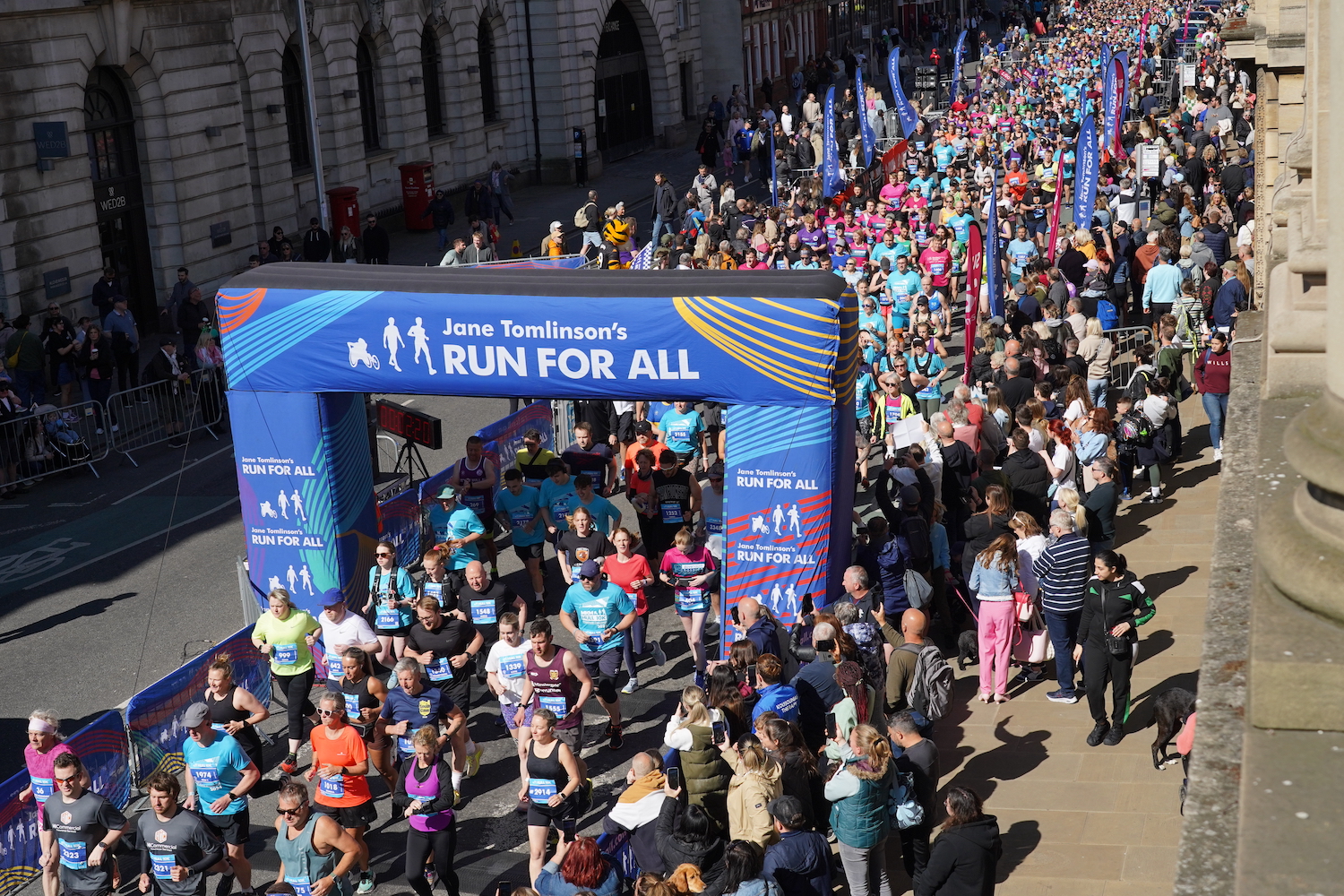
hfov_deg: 38.9
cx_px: 672
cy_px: 448
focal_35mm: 51
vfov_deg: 26.5
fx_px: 1904
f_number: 7.1
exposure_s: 1/2000
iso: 500
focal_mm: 51
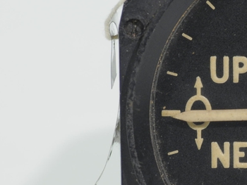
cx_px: 315
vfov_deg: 3.4
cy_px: 129
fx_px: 3170
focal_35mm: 444
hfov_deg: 4.4
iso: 250
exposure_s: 1/6
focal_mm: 90
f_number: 8
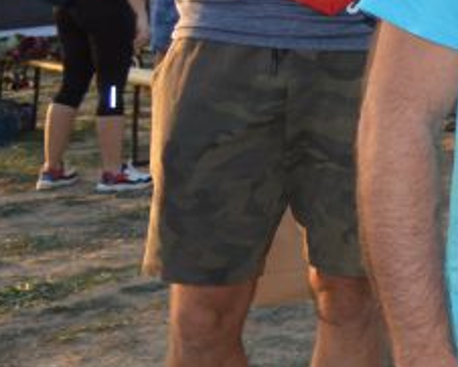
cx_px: 904
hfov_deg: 14.4
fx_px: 1519
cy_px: -169
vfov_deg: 13.1
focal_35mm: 112
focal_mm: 18
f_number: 4
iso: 100
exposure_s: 1/160
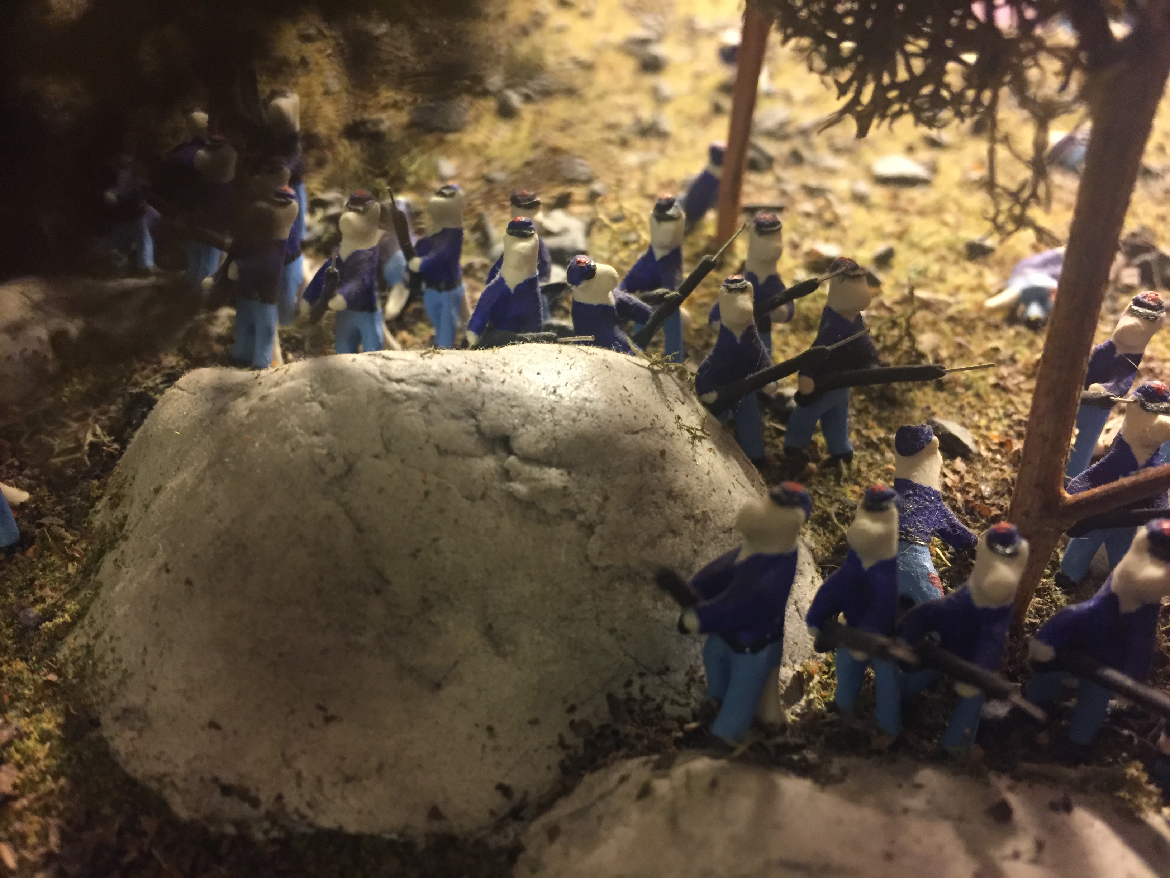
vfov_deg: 48.2
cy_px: 439
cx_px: 585
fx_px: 980
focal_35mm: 29
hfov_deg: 61.7
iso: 250
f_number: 2.2
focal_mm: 4.15
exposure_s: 1/24
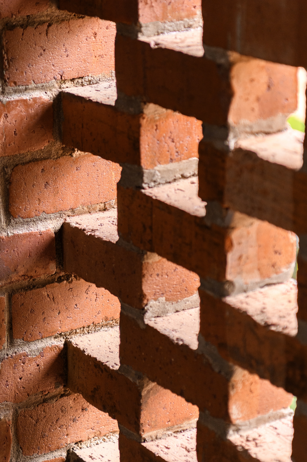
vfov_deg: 19.5
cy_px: 231
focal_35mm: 105
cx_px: 154
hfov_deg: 13.0
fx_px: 1344
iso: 500
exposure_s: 1/20
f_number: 3.2
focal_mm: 70
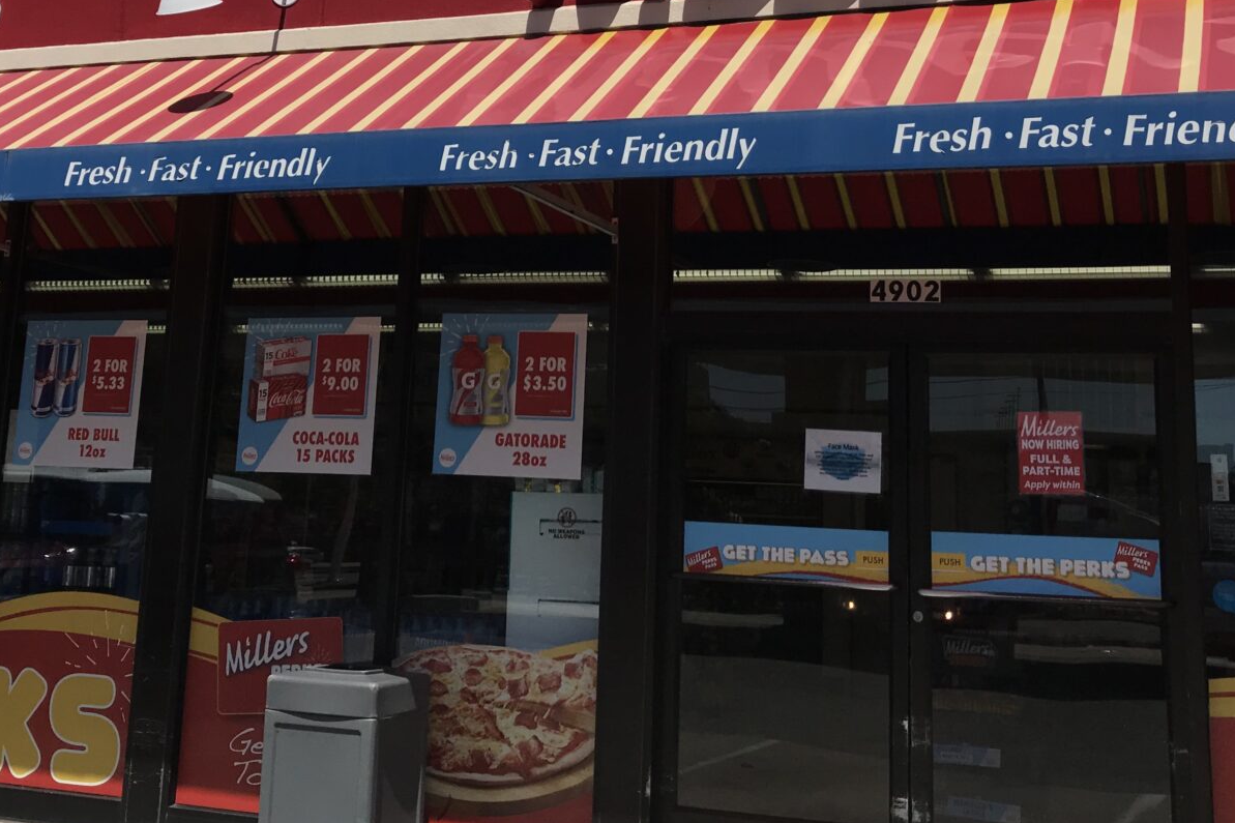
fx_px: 1715
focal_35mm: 50
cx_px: 559
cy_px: 137
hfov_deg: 39.6
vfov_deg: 26.4
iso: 20
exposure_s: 1/5051
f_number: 1.8
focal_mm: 3.99
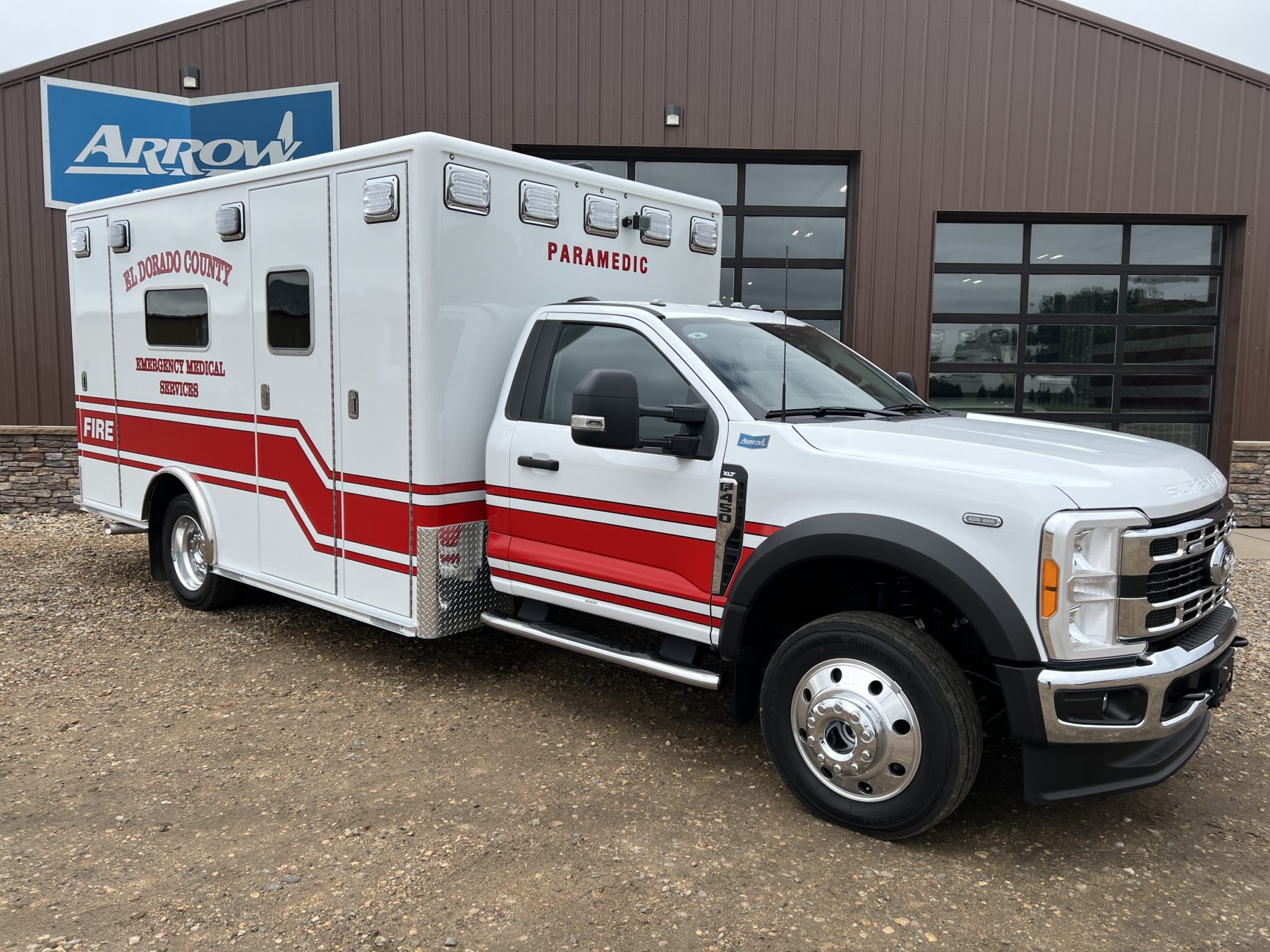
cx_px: 635
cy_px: 476
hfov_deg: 67.3
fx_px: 954
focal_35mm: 26
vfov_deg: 53.1
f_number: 1.5
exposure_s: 1/3704
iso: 50
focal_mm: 5.7
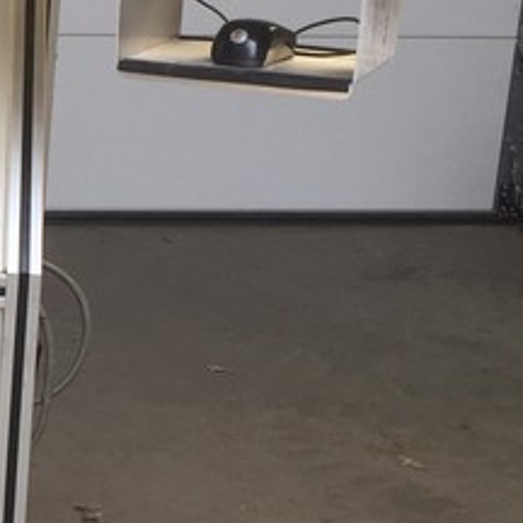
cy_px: 179
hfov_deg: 16.4
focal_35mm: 95
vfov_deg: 18.3
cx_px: -303
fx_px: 1624
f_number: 2.2
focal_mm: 4.15
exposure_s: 1/100
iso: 50
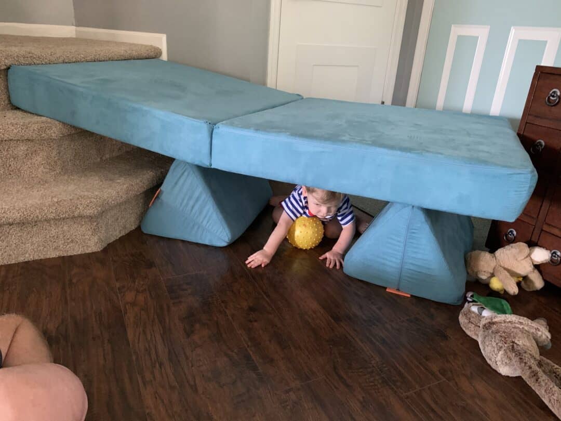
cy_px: 210
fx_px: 421
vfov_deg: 53.1
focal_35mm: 26
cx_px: 280
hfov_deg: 67.3
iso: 640
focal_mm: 4.25
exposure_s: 1/30
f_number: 1.8
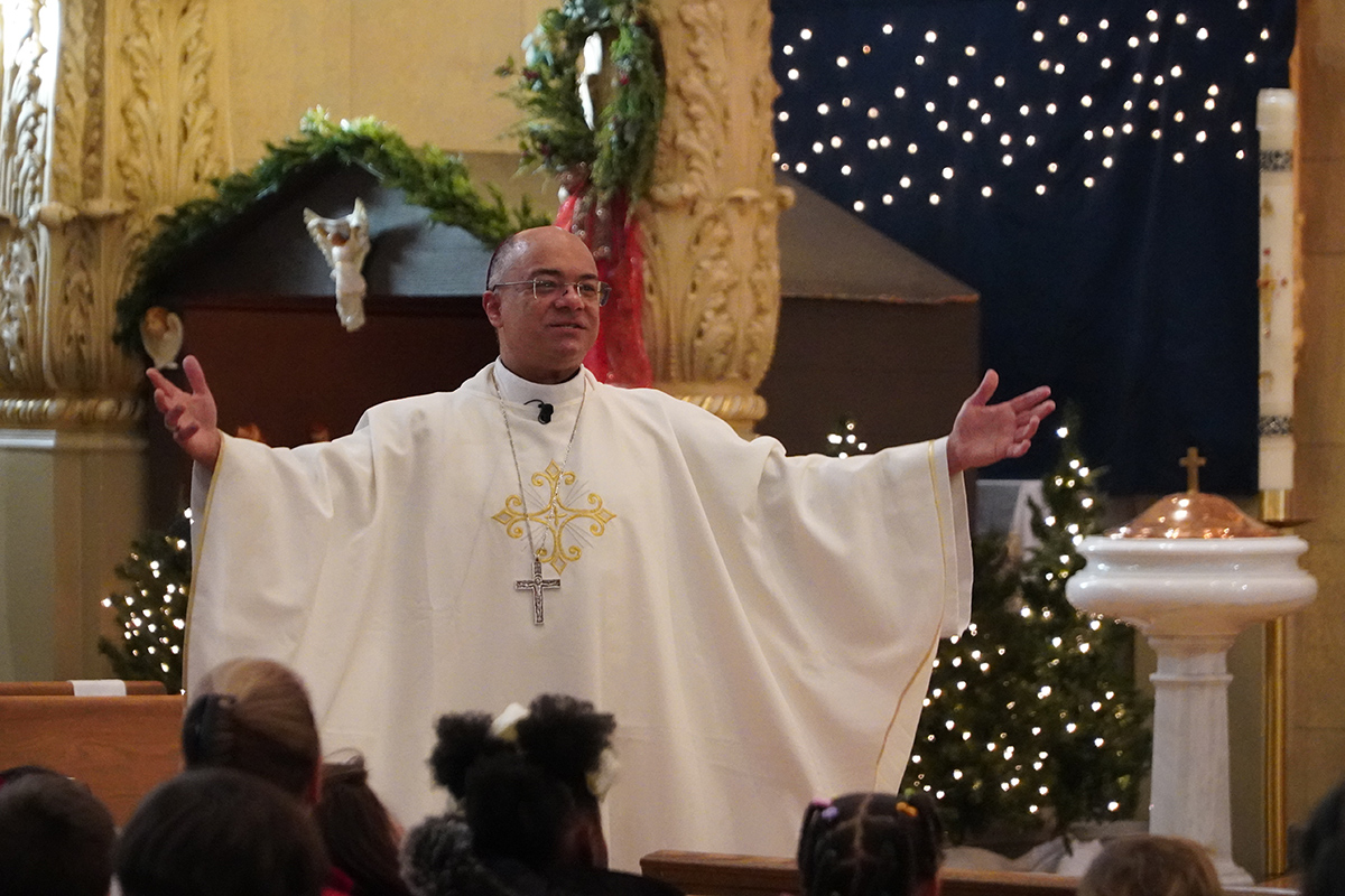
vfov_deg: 8.7
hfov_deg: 13.0
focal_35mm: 158
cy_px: 448
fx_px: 5884
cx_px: 672
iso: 6400
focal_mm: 105
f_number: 4
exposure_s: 1/200
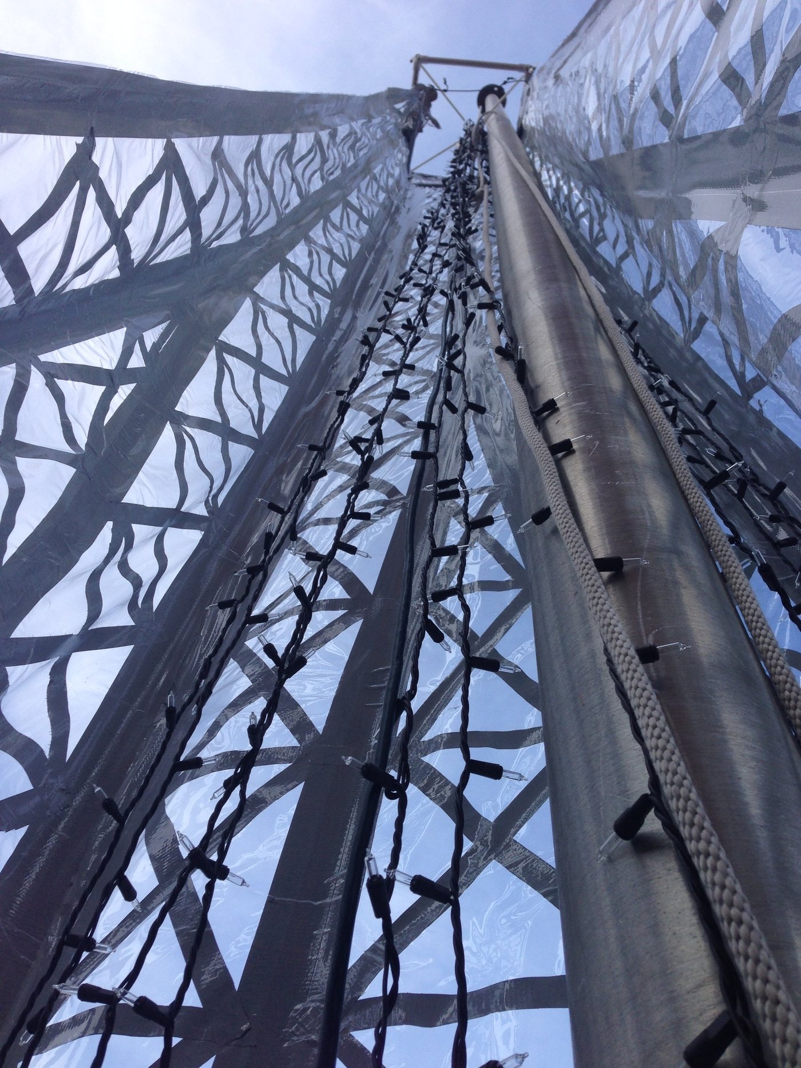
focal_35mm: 33
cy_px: 534
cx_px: 400
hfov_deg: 42.9
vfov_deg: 55.4
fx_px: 1018
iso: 50
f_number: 2.4
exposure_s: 1/686
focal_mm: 4.12
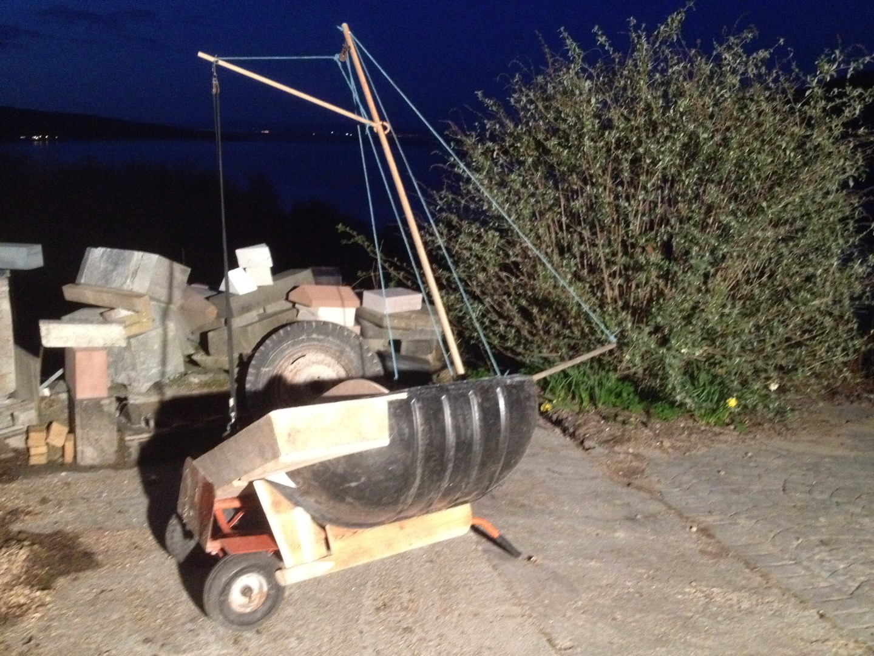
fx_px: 884
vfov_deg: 40.7
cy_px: 328
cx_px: 437
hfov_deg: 52.6
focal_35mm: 35
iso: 800
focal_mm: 4.28
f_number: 2.4
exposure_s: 1/15
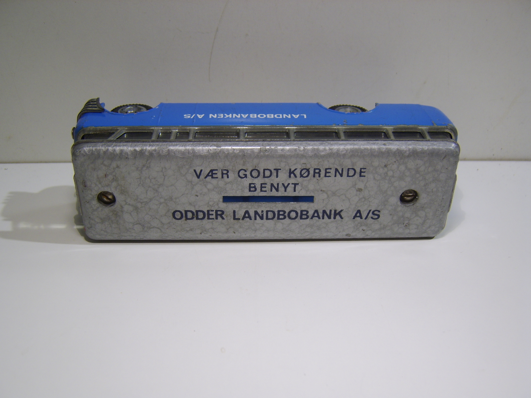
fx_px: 476
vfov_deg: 45.4
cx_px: 266
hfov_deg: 58.4
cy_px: 199
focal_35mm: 31
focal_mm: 8.13
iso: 71
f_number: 2.7
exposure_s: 1/32
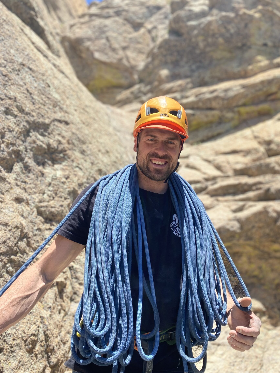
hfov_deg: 48.2
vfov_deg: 61.6
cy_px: 180
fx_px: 313
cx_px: 137
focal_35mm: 29
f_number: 1.8
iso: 32
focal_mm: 4.25
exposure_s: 1/1629
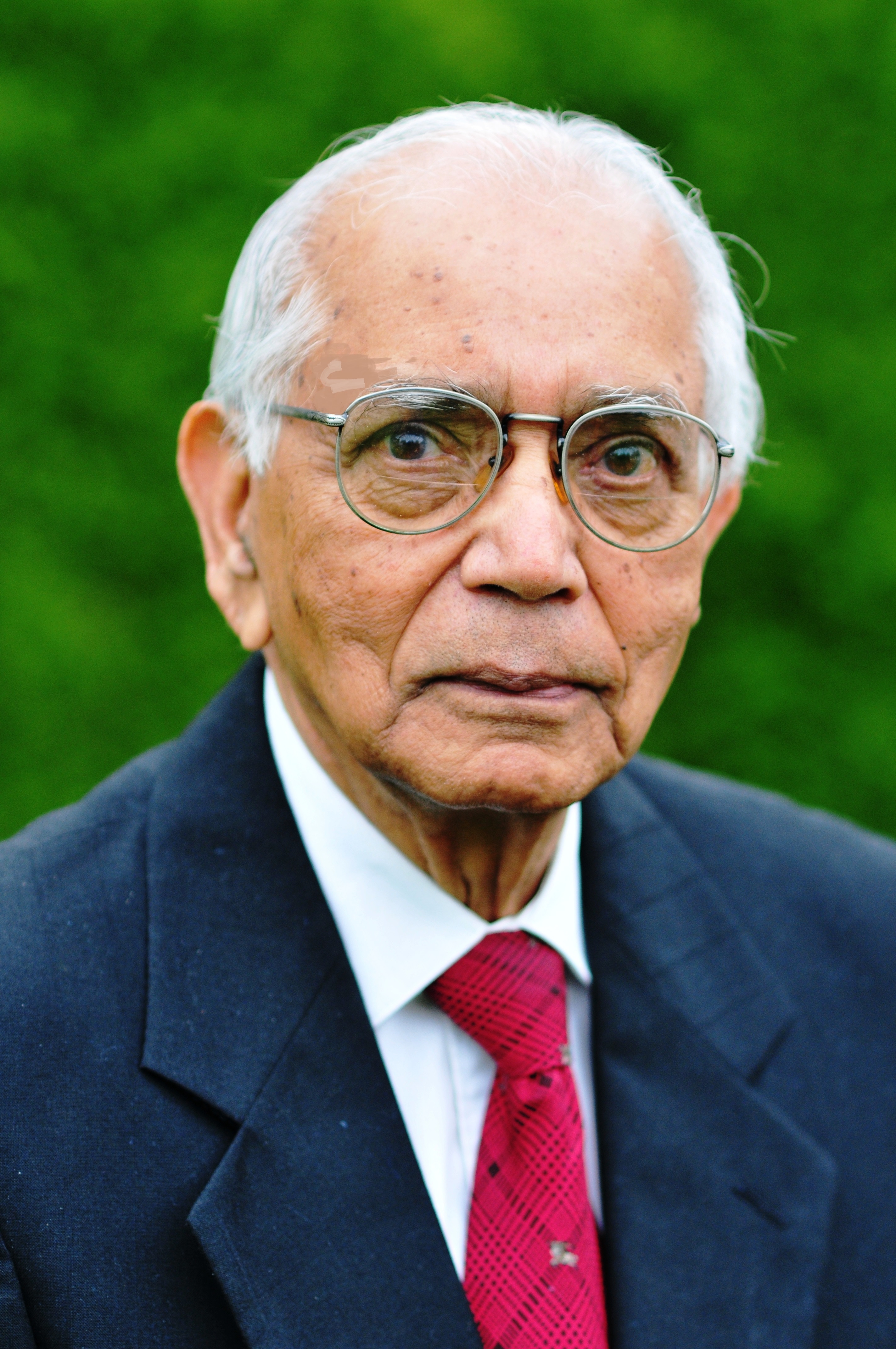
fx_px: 4772
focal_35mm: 128
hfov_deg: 10.7
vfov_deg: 16.1
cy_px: 674
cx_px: 448
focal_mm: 85
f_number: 2.8
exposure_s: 1/800
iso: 400
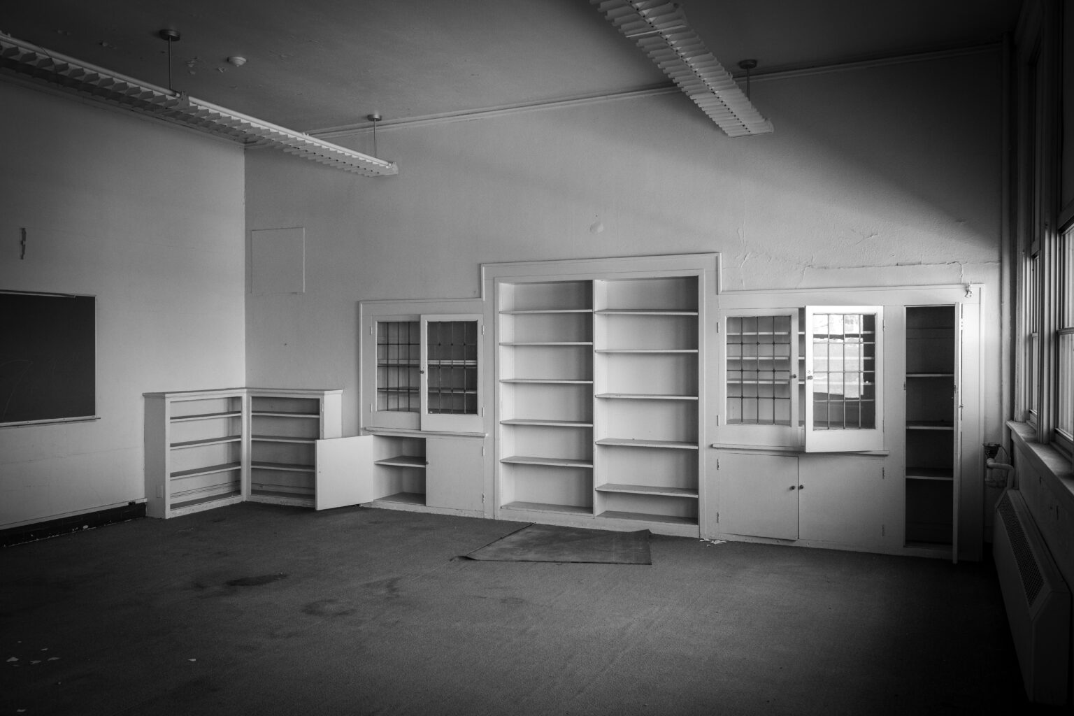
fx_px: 835
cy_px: 358
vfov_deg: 46.4
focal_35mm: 28
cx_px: 537
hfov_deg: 65.5
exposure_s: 1/125
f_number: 5.6
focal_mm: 28
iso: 1000
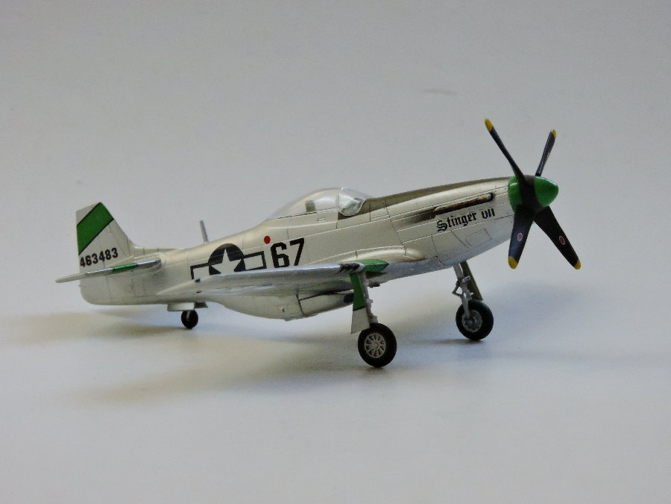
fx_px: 2229
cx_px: 336
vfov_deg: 12.9
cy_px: 252
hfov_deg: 17.1
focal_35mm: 115
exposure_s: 1/250
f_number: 5
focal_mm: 20.6
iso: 1600
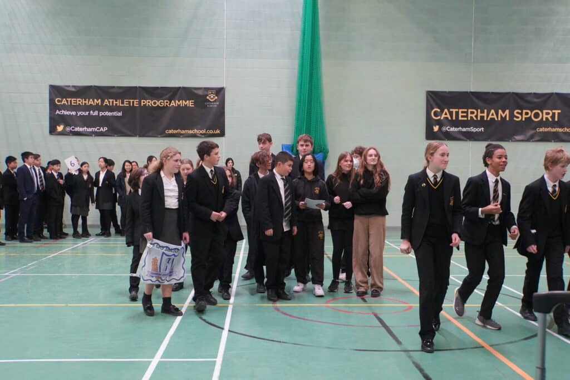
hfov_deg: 48.5
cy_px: 190
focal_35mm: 40
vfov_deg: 33.4
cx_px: 285
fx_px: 633
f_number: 4
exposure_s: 1/160
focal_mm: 27
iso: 8000
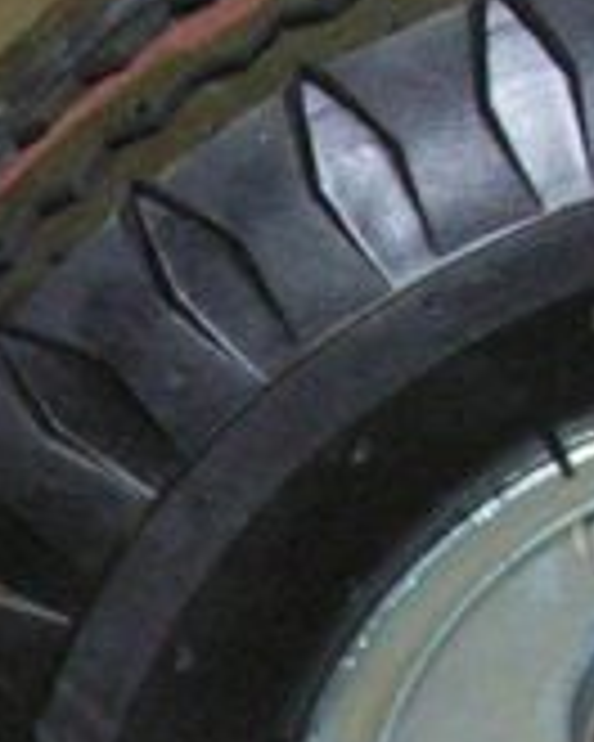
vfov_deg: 5.9
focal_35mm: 327
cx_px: -328
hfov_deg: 4.7
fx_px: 7186
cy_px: 935
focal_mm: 9
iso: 200
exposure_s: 1/60
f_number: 3.2
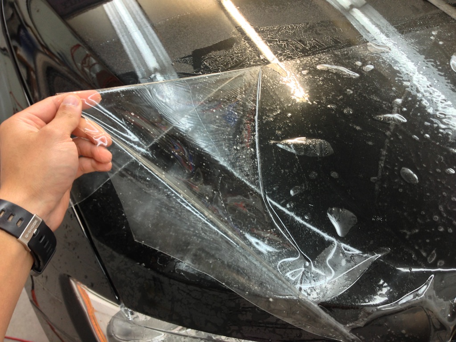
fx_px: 435
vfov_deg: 42.9
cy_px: 171
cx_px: 228
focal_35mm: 33
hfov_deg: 55.4
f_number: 2.4
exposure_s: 1/20
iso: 50
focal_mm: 4.13
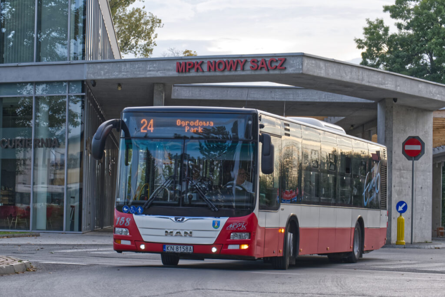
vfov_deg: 12.8
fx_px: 1323
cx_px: 222
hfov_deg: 19.1
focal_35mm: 107
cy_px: 148
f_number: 5
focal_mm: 71.1
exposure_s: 1/180
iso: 200
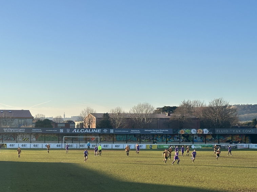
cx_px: 79
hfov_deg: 25.5
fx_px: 564
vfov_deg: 19.2
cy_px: 144
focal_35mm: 76
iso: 64
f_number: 1.78
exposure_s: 1/2252
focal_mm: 6.86
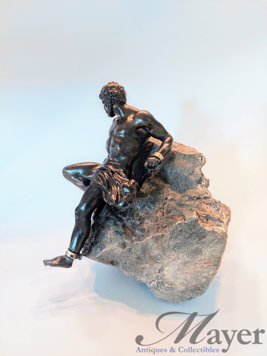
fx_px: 247
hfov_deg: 56.8
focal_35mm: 24
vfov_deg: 71.6
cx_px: 134
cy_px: 178
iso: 200
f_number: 1.8
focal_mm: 5.23
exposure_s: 1/100
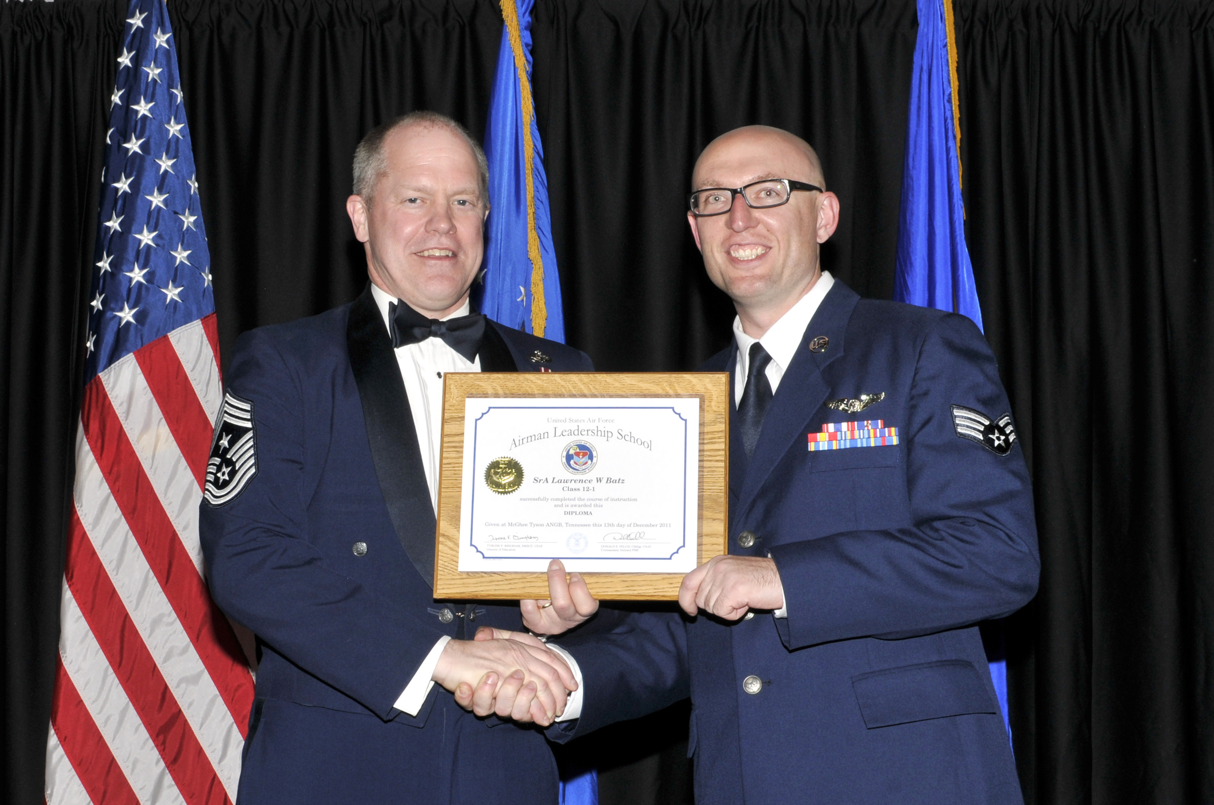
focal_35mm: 52
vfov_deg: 25.7
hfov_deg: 37.9
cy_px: 402
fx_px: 1767
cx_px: 607
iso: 200
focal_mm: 35
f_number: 13
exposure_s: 1/60
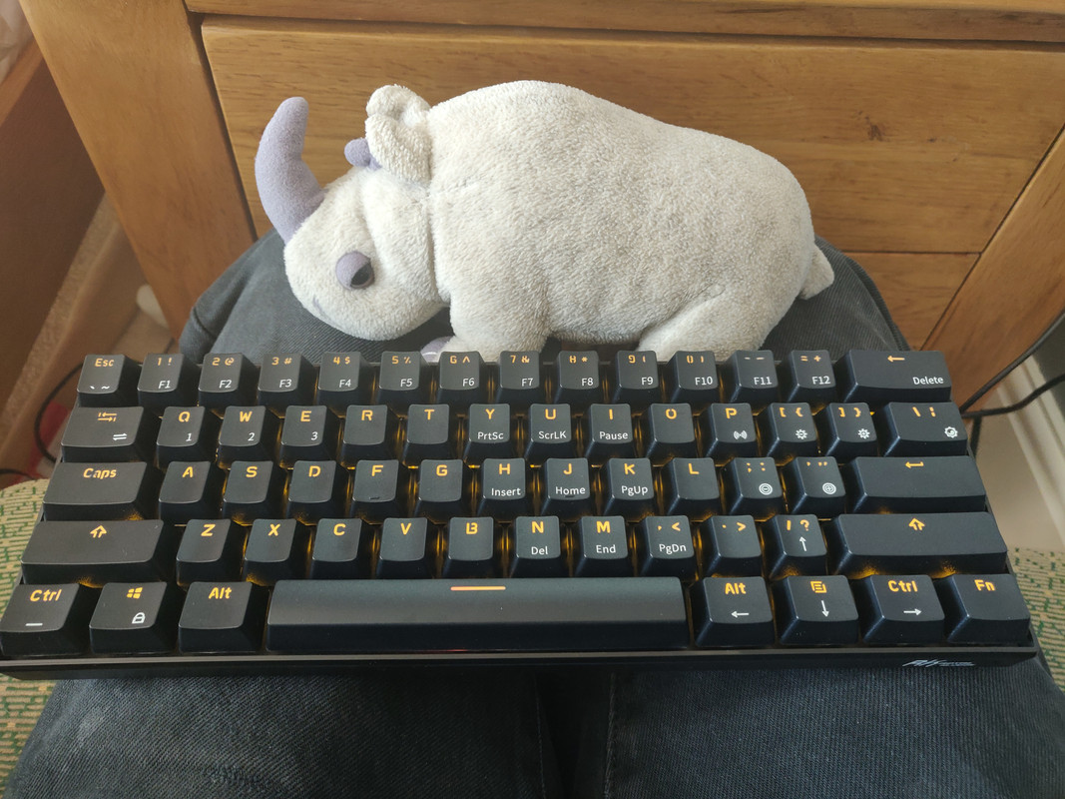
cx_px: 532
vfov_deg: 54.9
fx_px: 769
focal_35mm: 25
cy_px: 400
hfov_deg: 69.4
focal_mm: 4.25
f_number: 1.7
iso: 640
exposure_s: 1/33
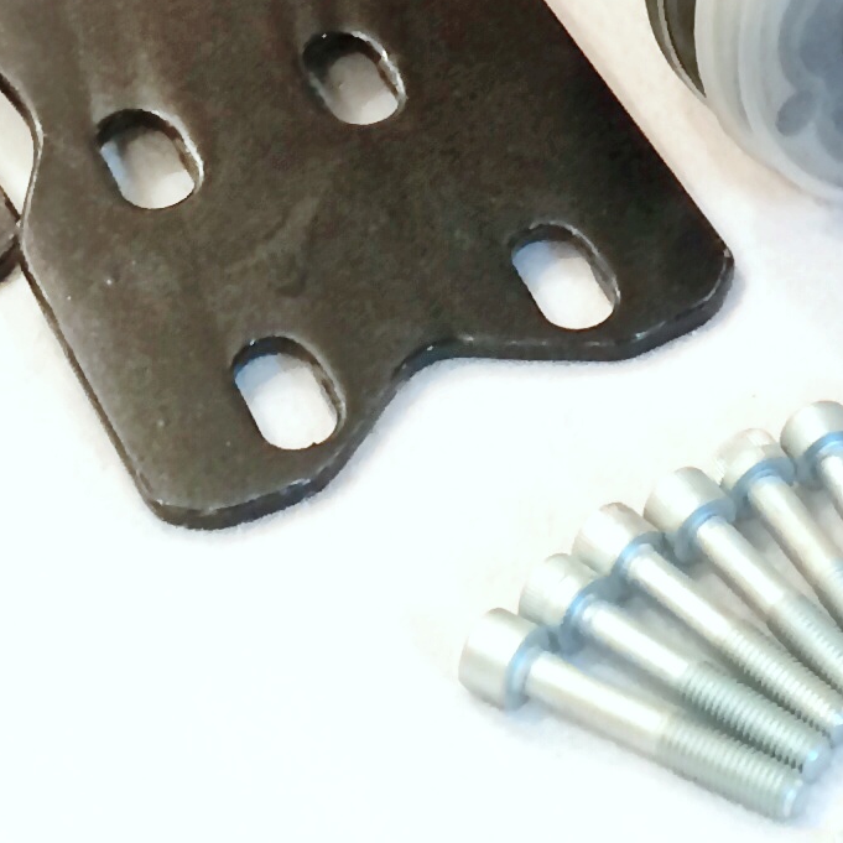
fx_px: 3499
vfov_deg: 13.1
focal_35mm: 127
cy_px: -364
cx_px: 984
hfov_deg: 13.4
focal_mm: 4.12
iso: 100
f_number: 2.2
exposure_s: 1/30
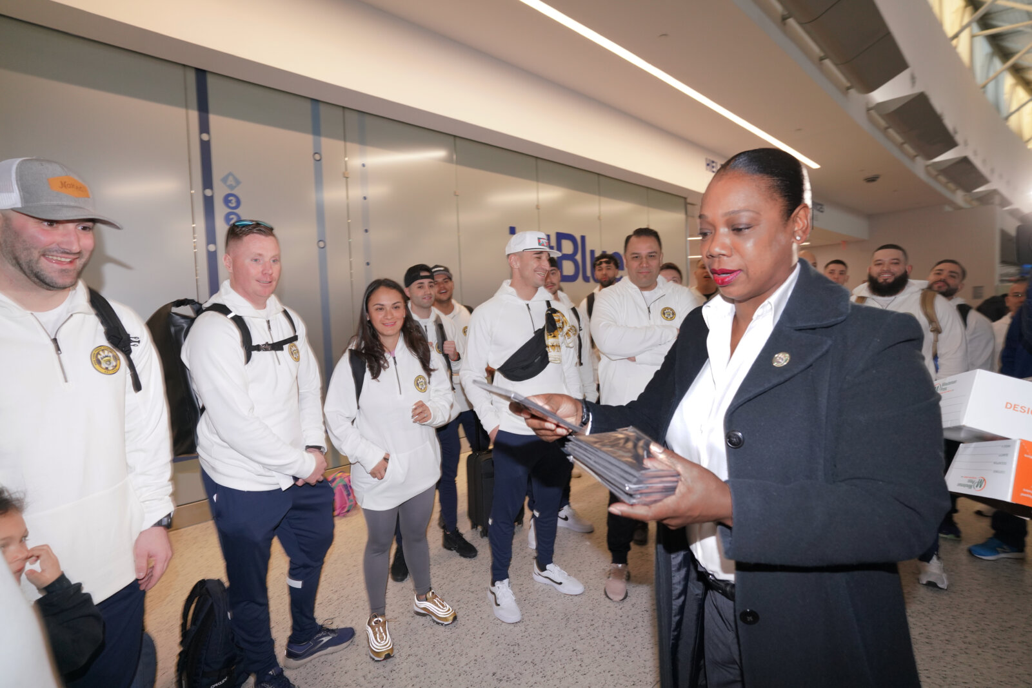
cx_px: 516
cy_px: 344
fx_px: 487
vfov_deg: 70.5
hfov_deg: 93.3
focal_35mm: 17
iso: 1250
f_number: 4
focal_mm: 17
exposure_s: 1/160
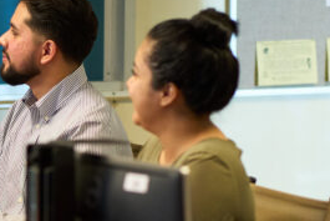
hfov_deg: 6.3
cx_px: -27
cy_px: 228
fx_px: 3008
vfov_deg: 4.2
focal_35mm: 328
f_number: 2
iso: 1250
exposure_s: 1/250
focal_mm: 85
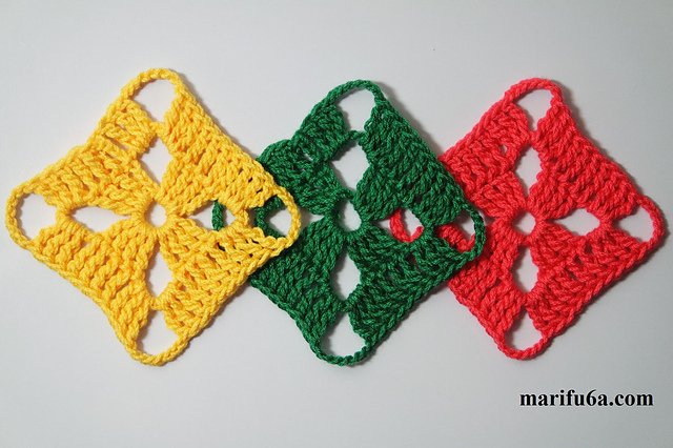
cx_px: 336
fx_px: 1439
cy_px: 224
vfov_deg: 17.7
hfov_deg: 26.3
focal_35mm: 77
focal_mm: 50
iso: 400
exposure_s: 1/80
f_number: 5.6
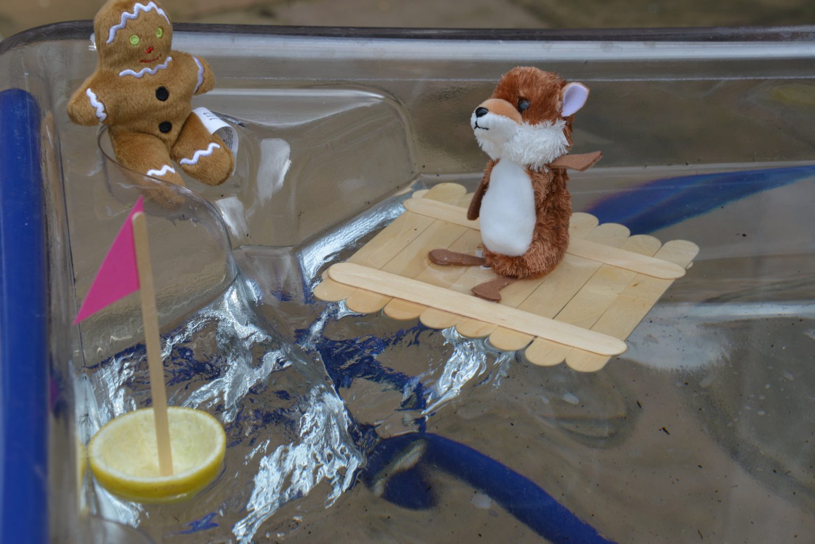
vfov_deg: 12.2
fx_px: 2536
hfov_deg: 18.3
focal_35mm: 112
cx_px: 408
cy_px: 272
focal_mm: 112
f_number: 11
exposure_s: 1/500
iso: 640
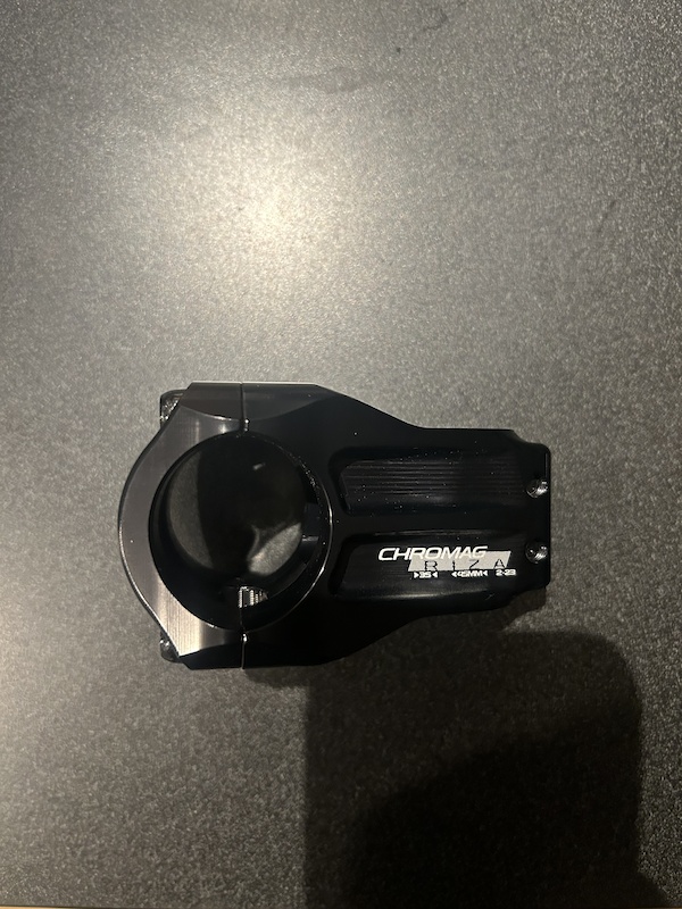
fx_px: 683
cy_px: 454
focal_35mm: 26
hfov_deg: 53.1
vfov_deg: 67.3
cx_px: 341
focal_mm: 5.7
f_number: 1.5
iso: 320
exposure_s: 1/60
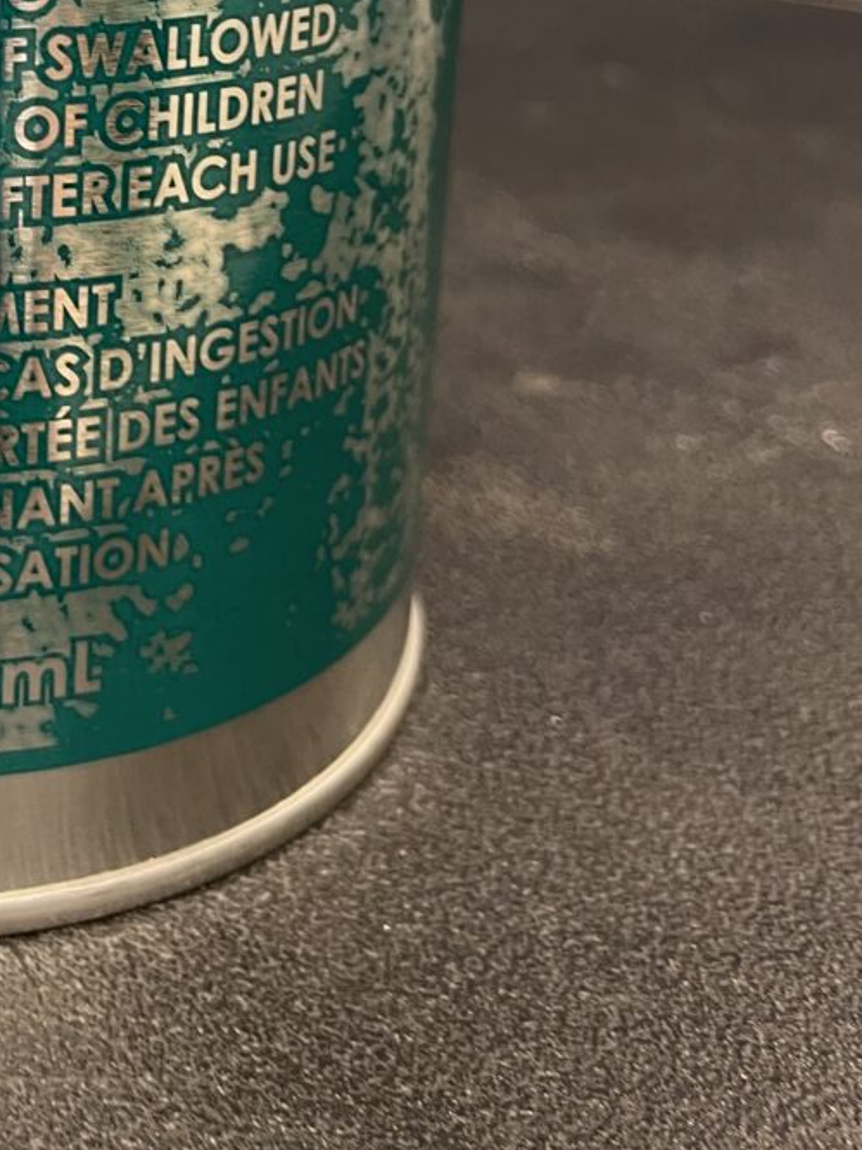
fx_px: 1993
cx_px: -78
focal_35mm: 60
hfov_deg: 23.0
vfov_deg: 29.5
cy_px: -64
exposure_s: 1/42
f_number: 1.6
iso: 160
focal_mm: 5.1
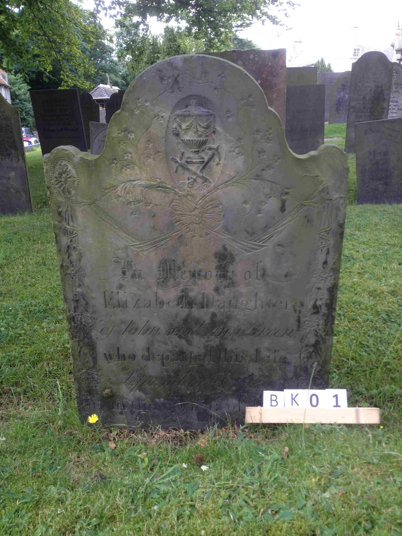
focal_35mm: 35
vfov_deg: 52.6
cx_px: 201
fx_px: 542
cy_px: 268
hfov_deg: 40.7
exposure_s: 1/120
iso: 50
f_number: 2.4
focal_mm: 4.28
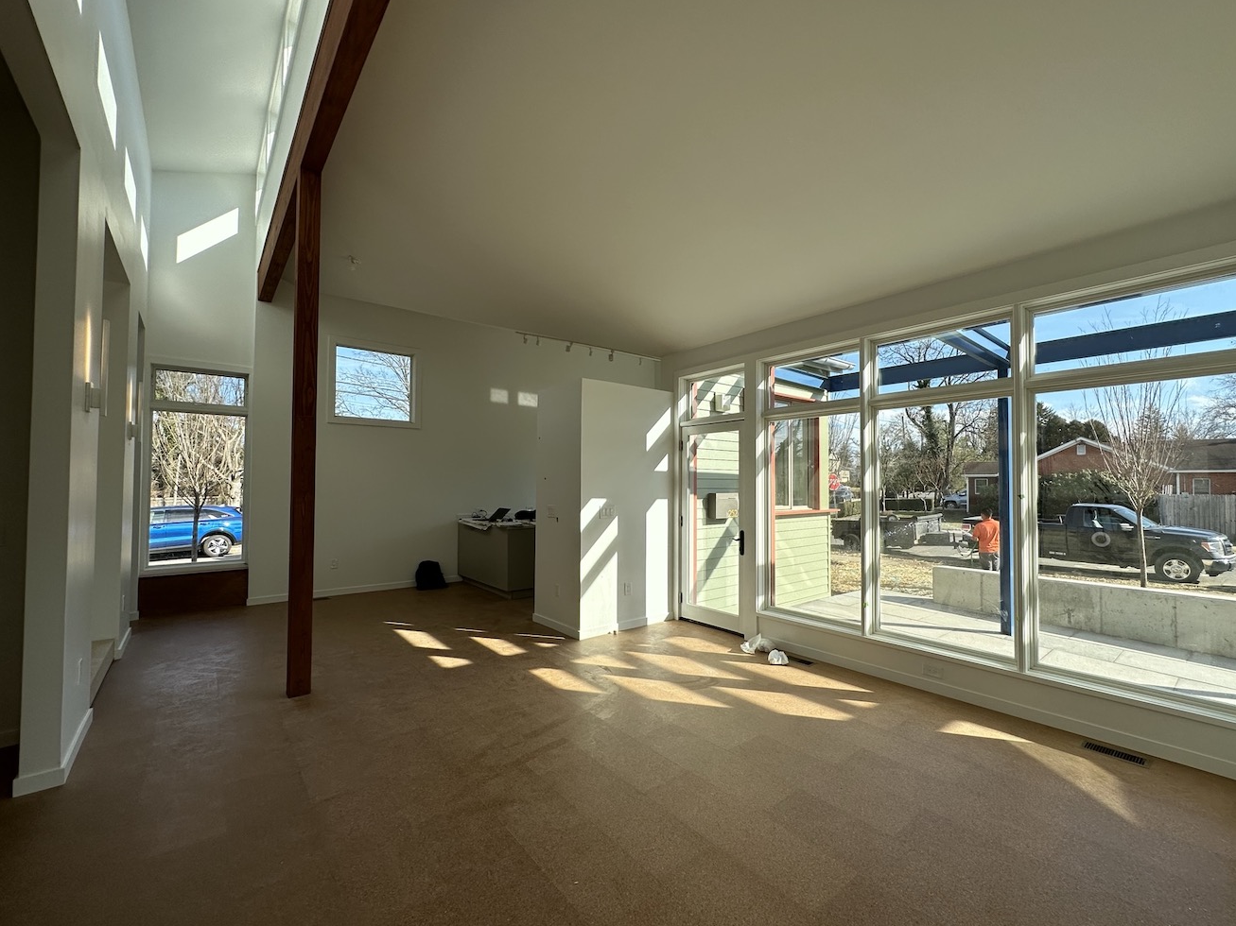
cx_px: 661
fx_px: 536
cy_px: 472
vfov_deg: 81.7
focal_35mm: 15
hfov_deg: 98.0
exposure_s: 1/807
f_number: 2.2
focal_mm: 2.22
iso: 40
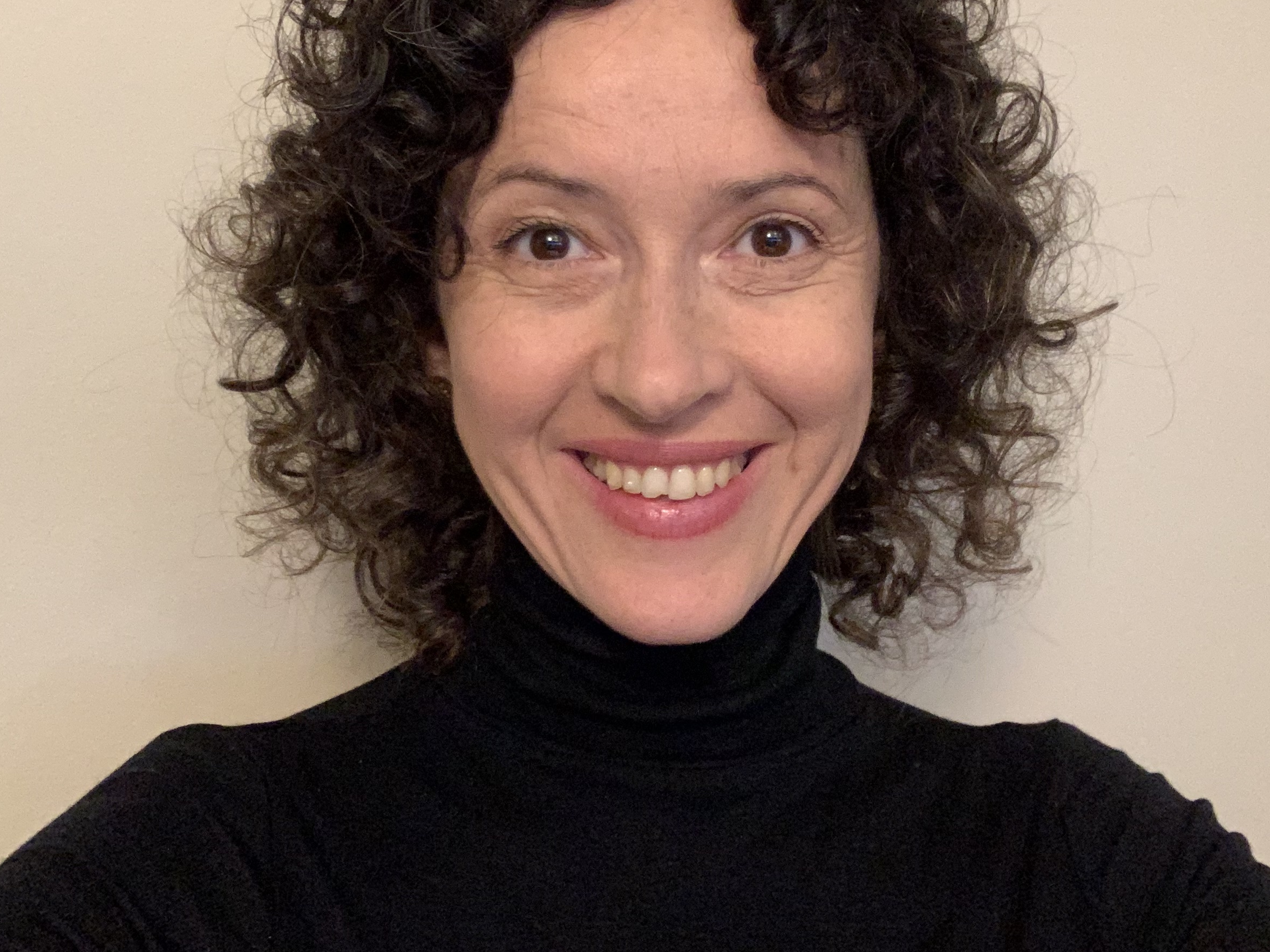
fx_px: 1541
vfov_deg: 34.2
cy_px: 373
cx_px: 647
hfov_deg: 44.8
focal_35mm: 42
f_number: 2.2
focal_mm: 2.87
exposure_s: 1/25
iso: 320
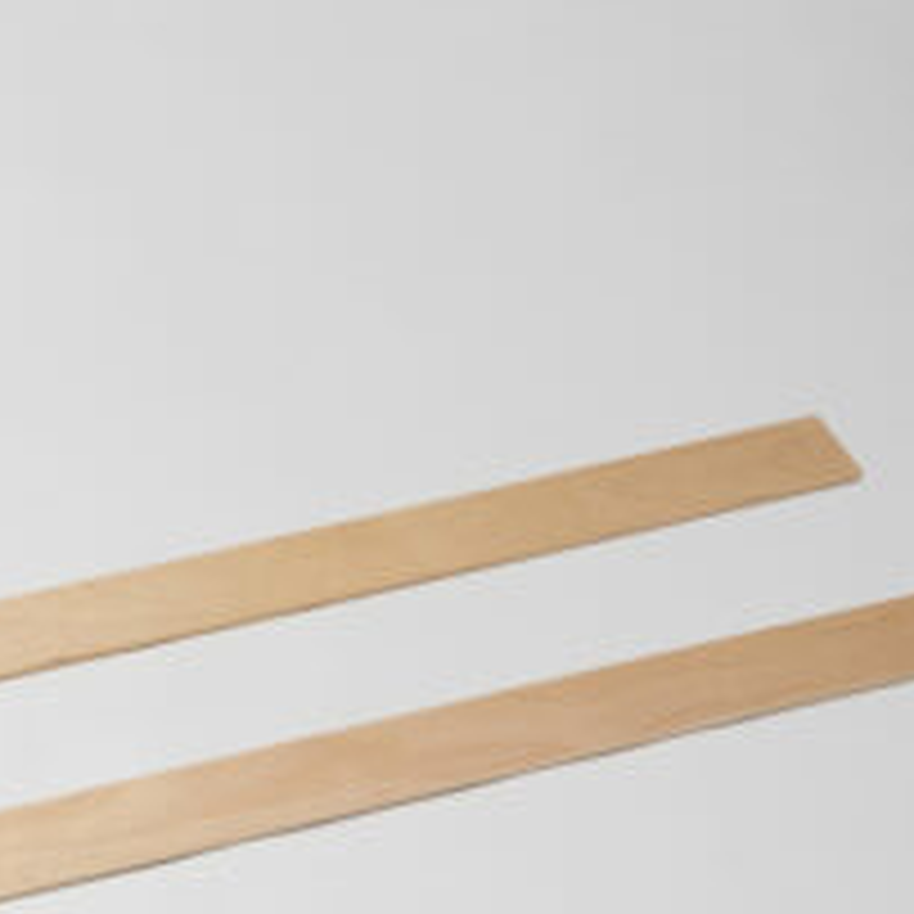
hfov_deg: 17.6
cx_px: -248
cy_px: 815
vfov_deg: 18.4
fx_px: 2778
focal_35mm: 93
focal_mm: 37
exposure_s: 1/125
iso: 500
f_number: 10
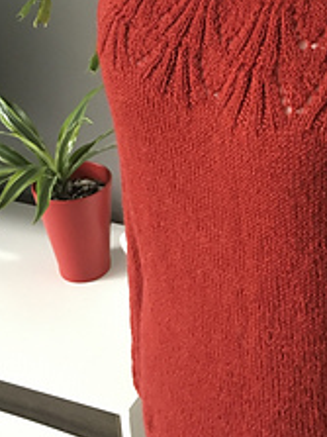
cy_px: 116
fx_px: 819
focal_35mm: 65
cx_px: 312
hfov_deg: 21.9
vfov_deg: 29.4
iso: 200
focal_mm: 4.15
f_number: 2.2
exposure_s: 1/20
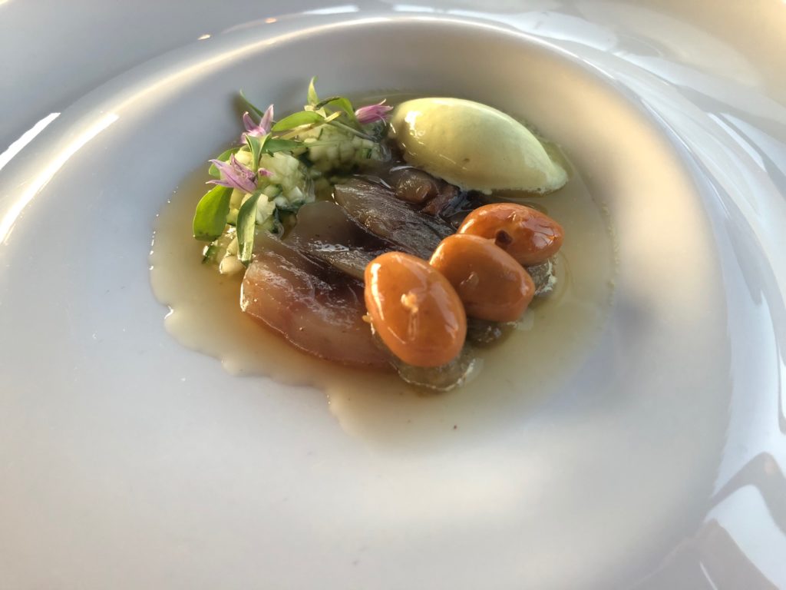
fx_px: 636
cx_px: 393
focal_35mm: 28
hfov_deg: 63.4
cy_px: 295
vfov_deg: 49.7
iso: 80
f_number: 1.8
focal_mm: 3.99
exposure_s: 1/15
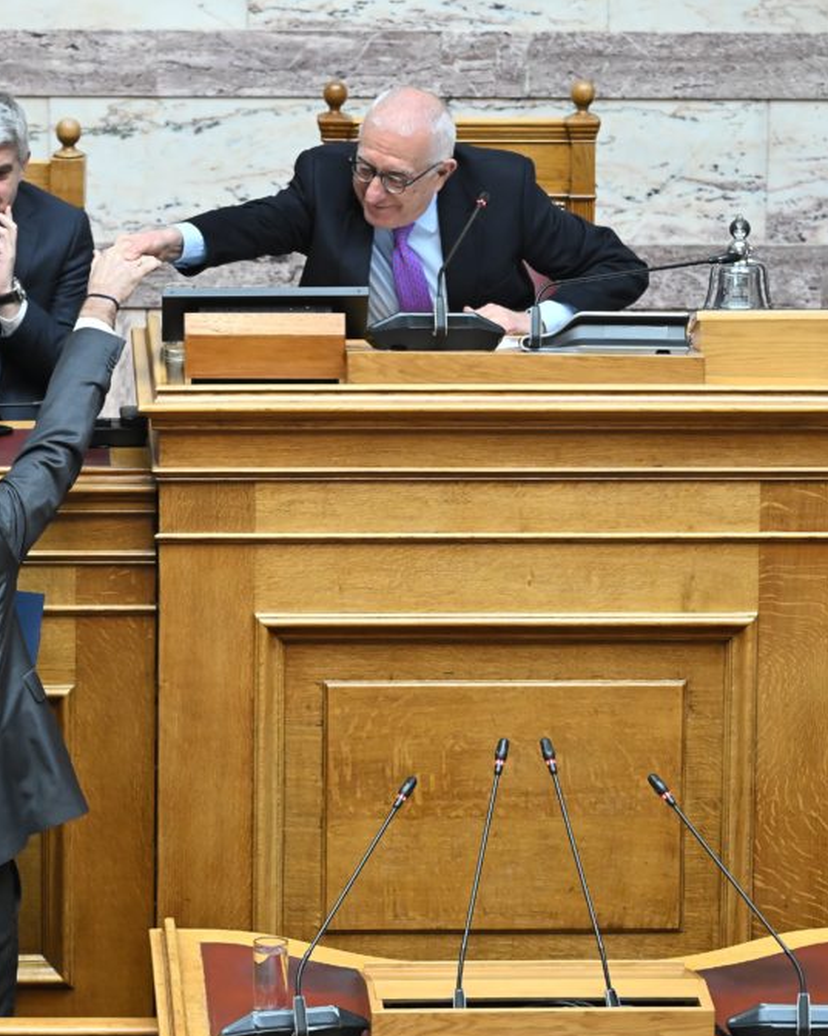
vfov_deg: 6.8
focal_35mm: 283
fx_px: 8675
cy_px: 519
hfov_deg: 5.5
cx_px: 158
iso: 4500
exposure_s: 1/250
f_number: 5.6
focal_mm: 200
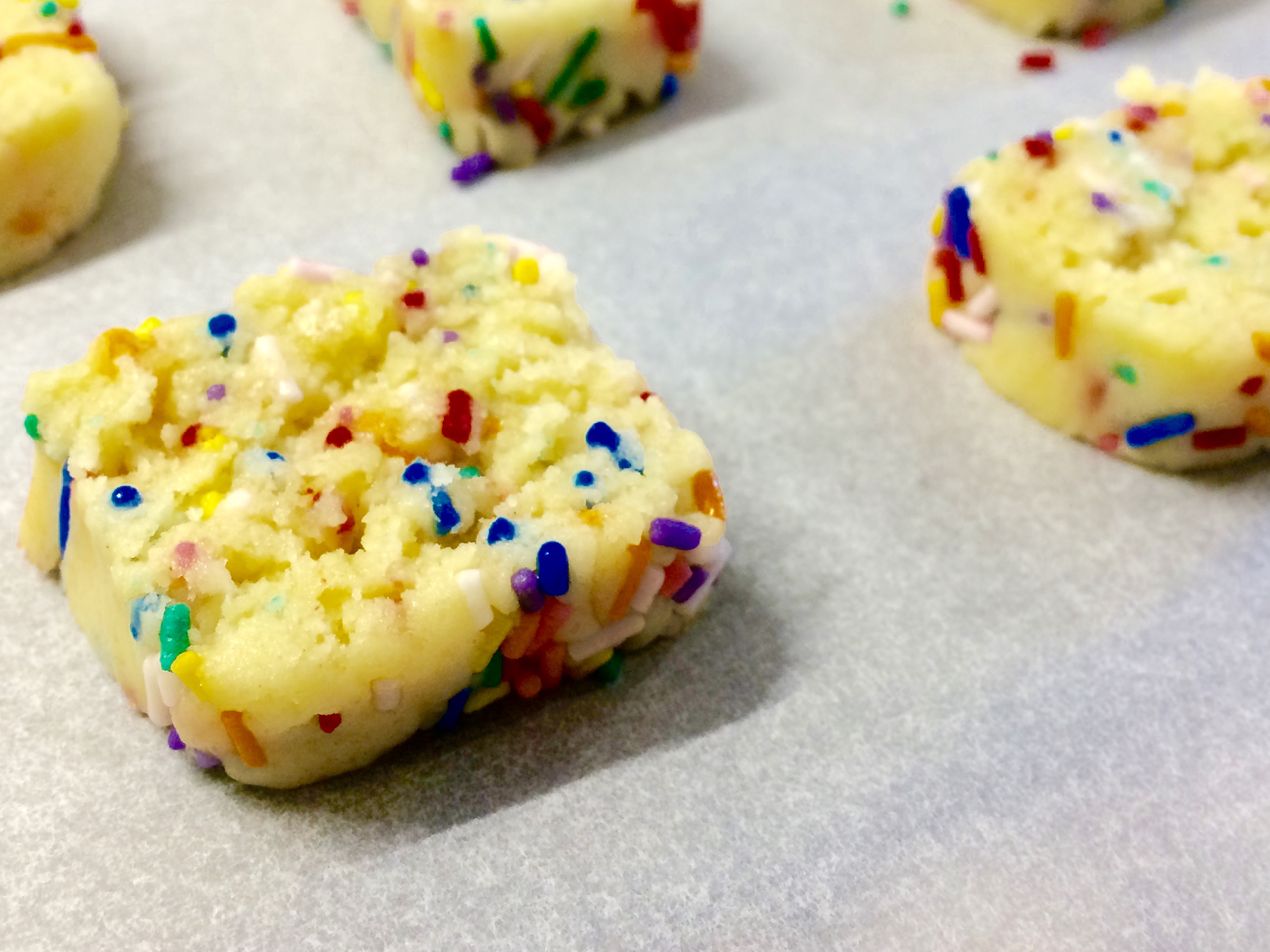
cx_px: 604
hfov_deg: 44.8
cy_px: 292
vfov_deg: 33.9
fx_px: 1541
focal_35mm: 42
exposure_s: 1/33
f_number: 2.2
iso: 100
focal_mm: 4.15
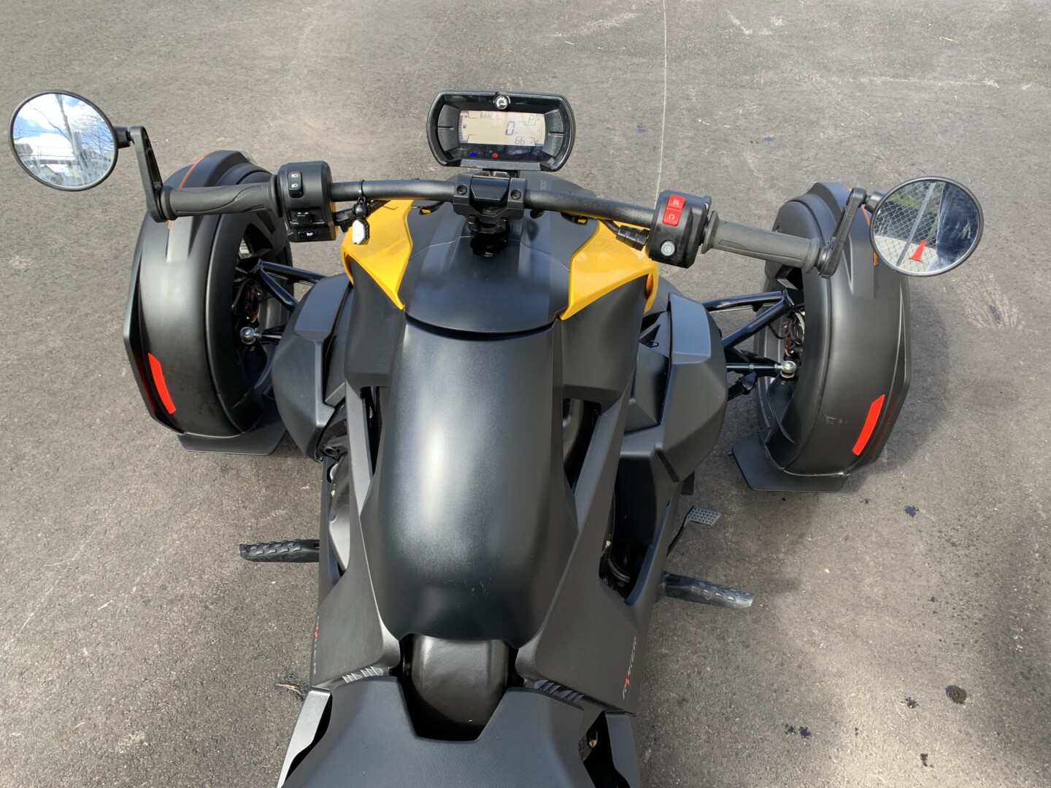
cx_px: 526
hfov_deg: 67.3
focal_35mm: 26
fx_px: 789
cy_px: 394
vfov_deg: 53.1
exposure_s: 1/235
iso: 25
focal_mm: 4.25
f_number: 1.8
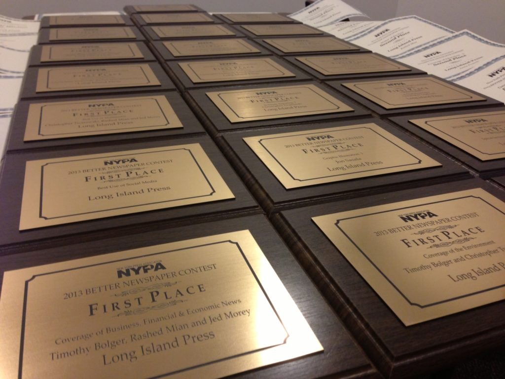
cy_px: 190
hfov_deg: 55.4
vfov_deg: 42.9
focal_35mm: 33
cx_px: 252
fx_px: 481
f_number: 2.4
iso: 125
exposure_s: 1/20
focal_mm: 4.13
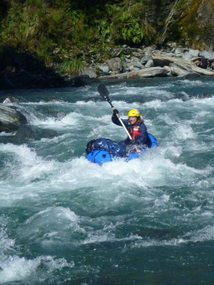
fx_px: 1055
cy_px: 142
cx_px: 107
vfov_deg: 15.4
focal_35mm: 128
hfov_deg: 11.6
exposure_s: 1/160
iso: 400
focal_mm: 22.8
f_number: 18
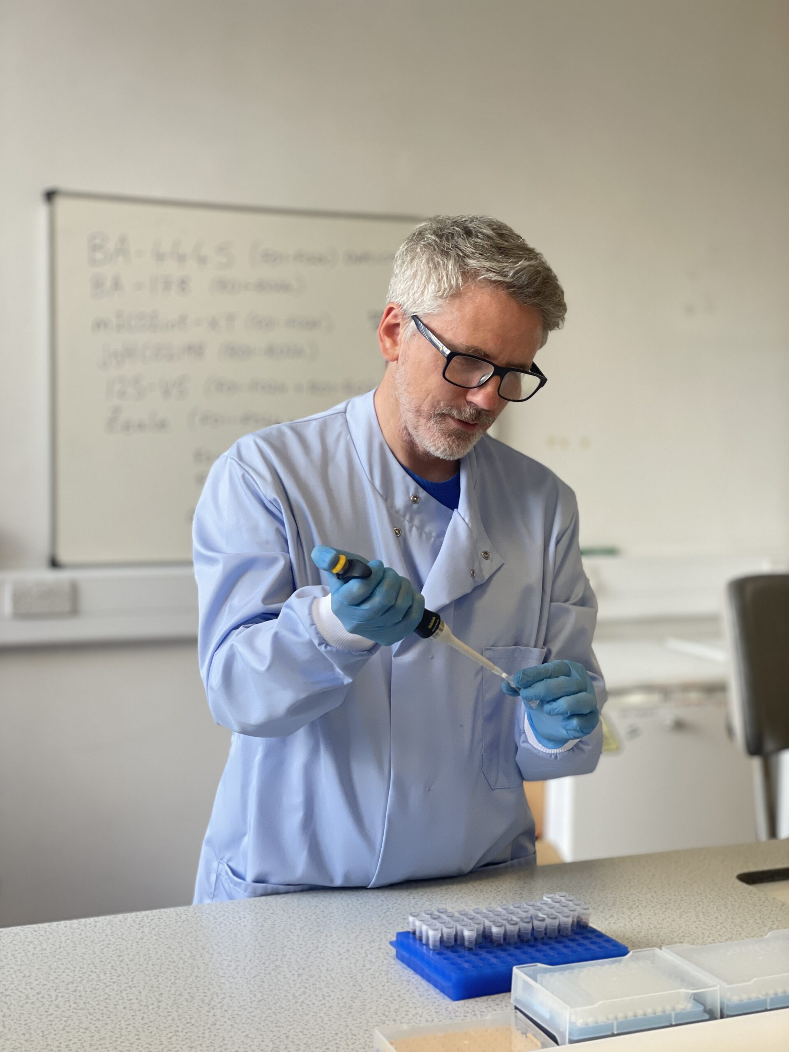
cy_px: 526
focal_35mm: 52
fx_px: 1580
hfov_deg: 28.0
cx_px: 394
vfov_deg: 36.8
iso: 125
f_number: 2
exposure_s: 1/100
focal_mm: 6
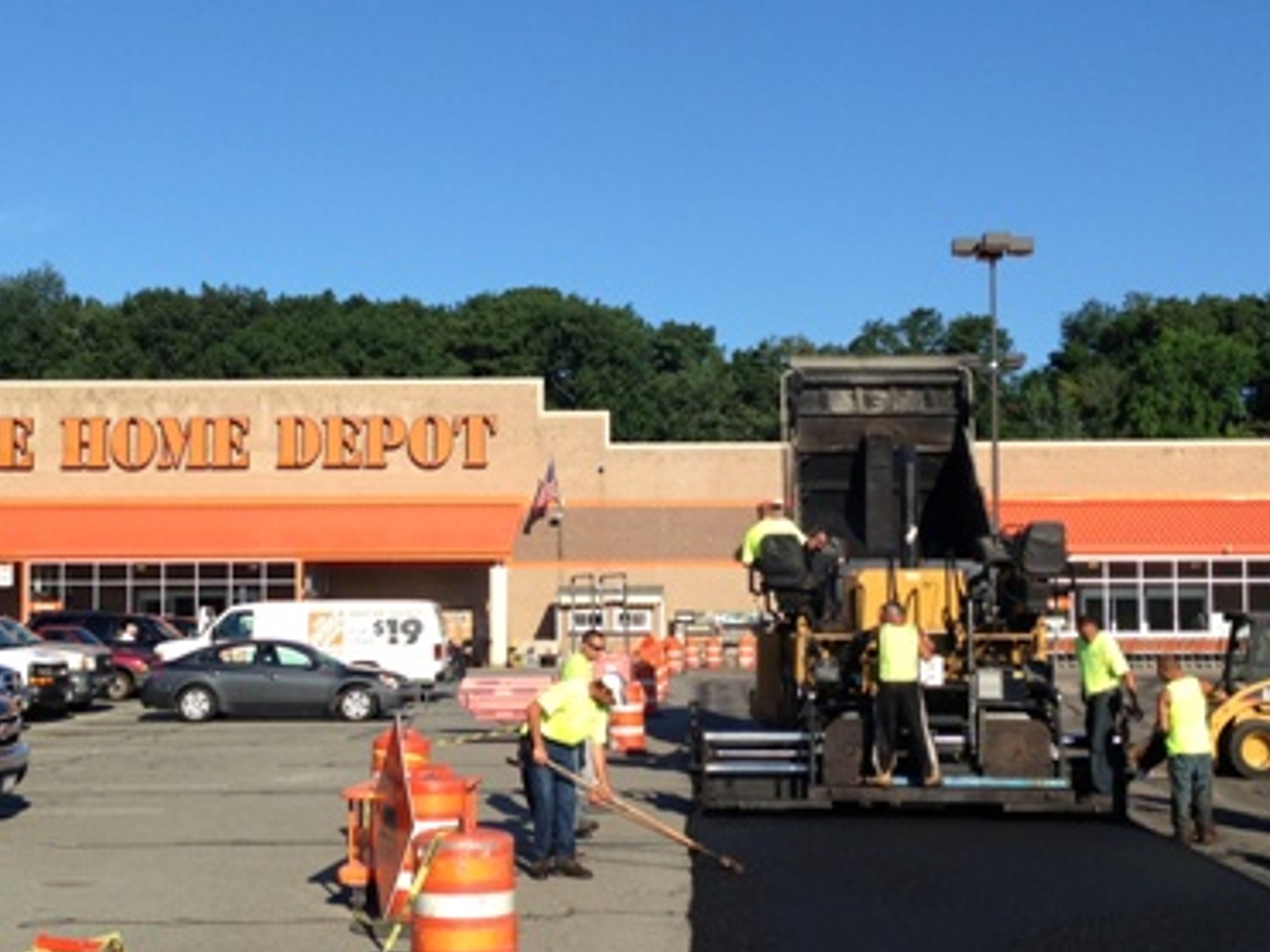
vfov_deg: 25.6
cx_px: 657
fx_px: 2091
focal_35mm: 57
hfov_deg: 33.8
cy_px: 582
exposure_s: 1/1391
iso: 50
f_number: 2.4
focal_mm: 4.13
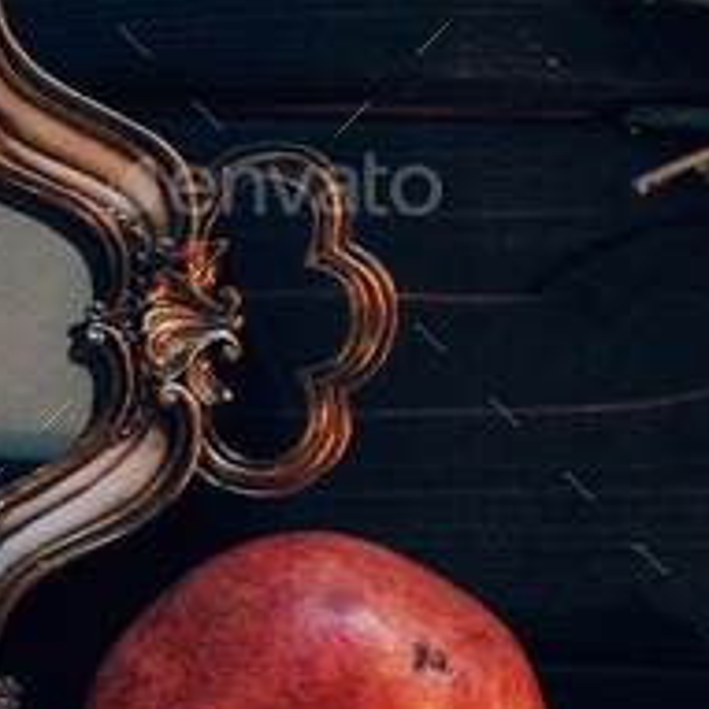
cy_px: 455
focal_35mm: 90
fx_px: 2086
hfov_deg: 17.7
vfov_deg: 19.3
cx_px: -293
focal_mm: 4.12
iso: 400
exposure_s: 1/20
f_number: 2.4
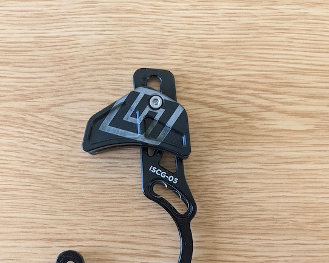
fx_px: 379
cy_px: 195
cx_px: 153
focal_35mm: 39
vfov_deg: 37.3
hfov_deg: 46.8
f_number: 1.73
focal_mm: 4.38
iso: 108
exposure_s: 1/25
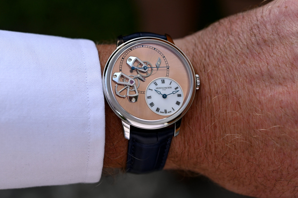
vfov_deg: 22.6
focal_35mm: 60
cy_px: 99
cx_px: 149
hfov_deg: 33.4
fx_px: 497
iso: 400
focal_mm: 60
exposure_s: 1/1000
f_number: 5.6
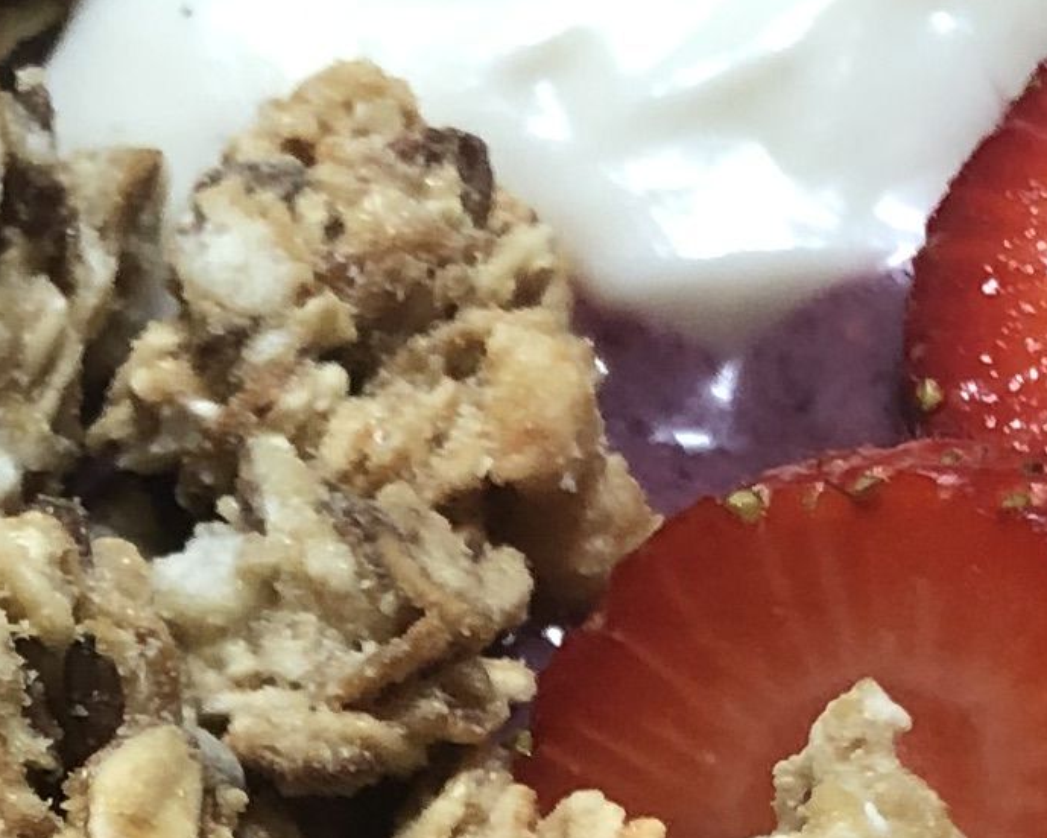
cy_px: 1577
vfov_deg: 9.2
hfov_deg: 12.0
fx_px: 4957
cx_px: 345
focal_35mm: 160
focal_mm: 3.99
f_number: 1.8
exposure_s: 1/15
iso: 40
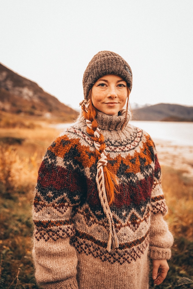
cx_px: 96
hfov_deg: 34.8
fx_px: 308
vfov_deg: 50.3
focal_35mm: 38
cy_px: 144
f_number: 2.8
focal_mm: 38.3
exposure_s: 1/160
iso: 80
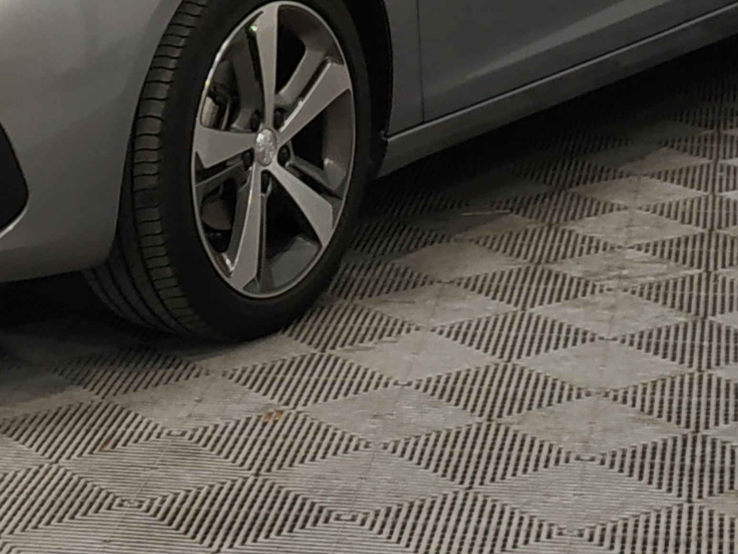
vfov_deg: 22.0
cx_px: 95
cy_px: -93
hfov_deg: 30.1
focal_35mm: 62
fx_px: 1322
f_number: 1.9
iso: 160
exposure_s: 1/100
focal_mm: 3.94
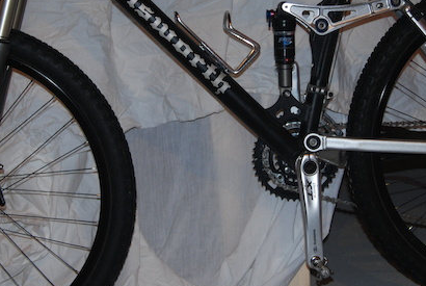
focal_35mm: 82
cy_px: 40
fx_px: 972
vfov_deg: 16.5
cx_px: 263
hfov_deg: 24.7
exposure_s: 1/60
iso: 400
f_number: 4
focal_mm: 28
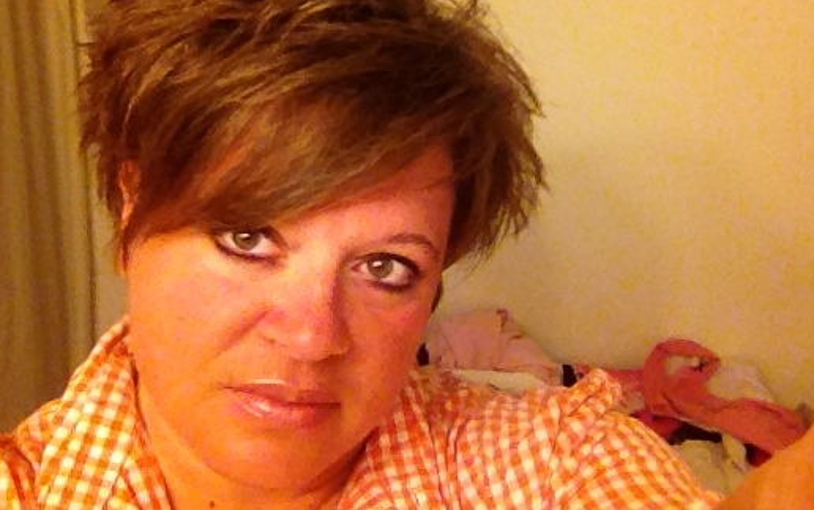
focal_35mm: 46
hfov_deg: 43.5
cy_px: 261
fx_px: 1021
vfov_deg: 28.0
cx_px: 416
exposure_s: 1/60
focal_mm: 1.85
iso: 160
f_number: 2.4
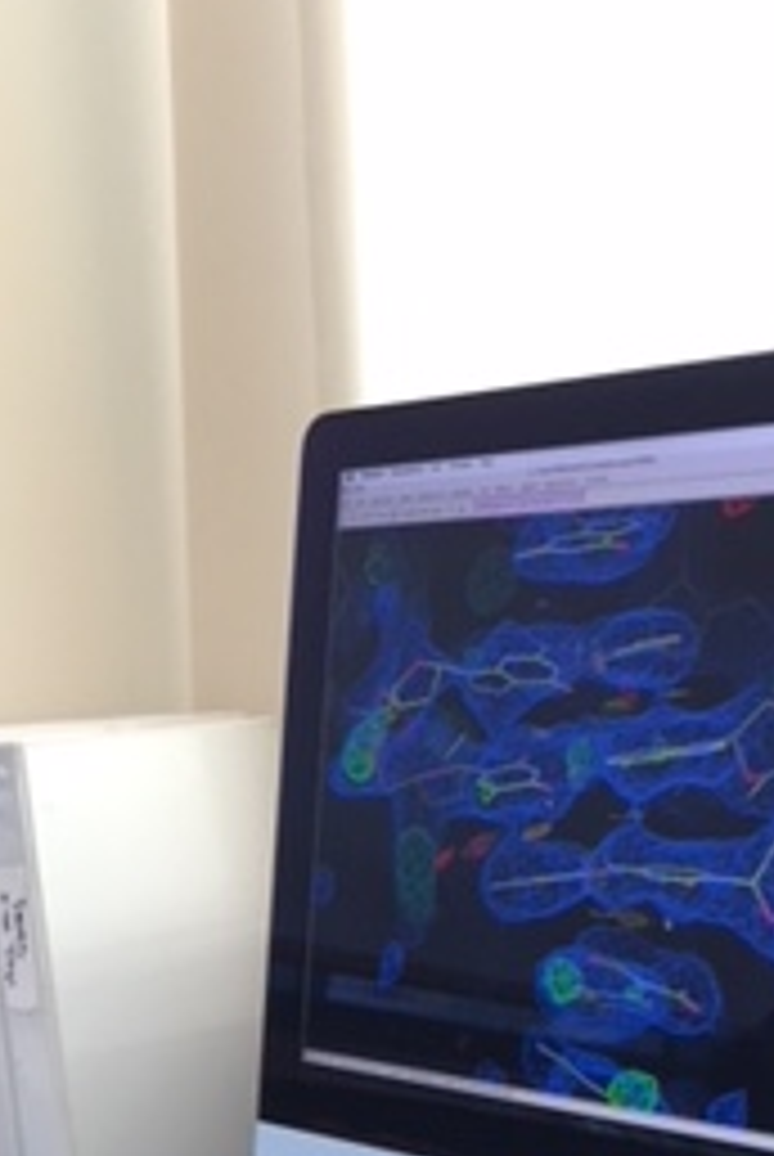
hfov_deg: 17.6
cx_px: -76
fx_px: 2412
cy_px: 945
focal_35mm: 75
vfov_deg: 26.4
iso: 50
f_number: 2.2
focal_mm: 4.15
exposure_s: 1/30
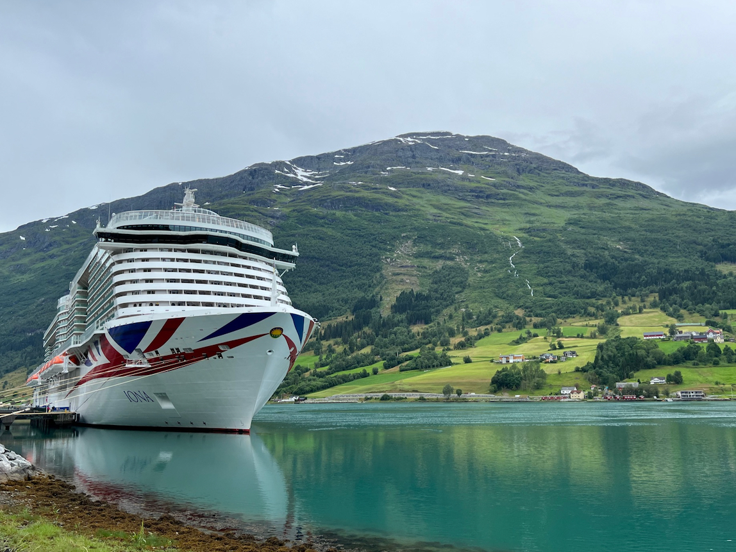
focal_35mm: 29
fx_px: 617
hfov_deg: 61.7
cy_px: 306
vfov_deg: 48.1
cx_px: 372
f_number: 1.5
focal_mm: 5.7
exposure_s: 1/1934
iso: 50
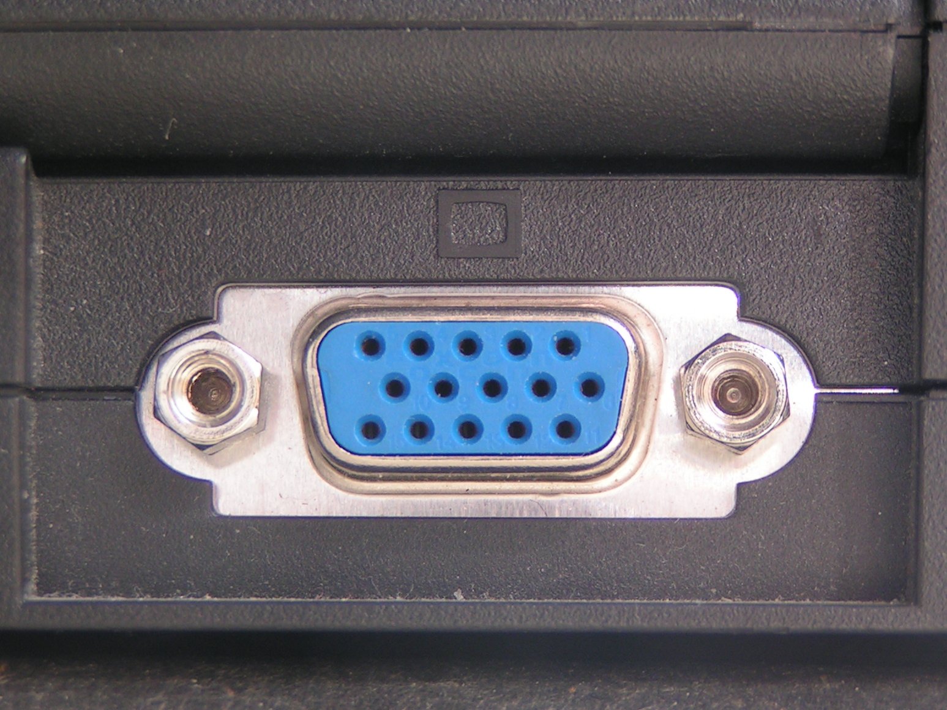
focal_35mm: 114
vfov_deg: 13.0
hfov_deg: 17.3
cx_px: 474
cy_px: 355
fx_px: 3118
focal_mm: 17.4
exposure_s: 1/125
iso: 50
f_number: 3.5
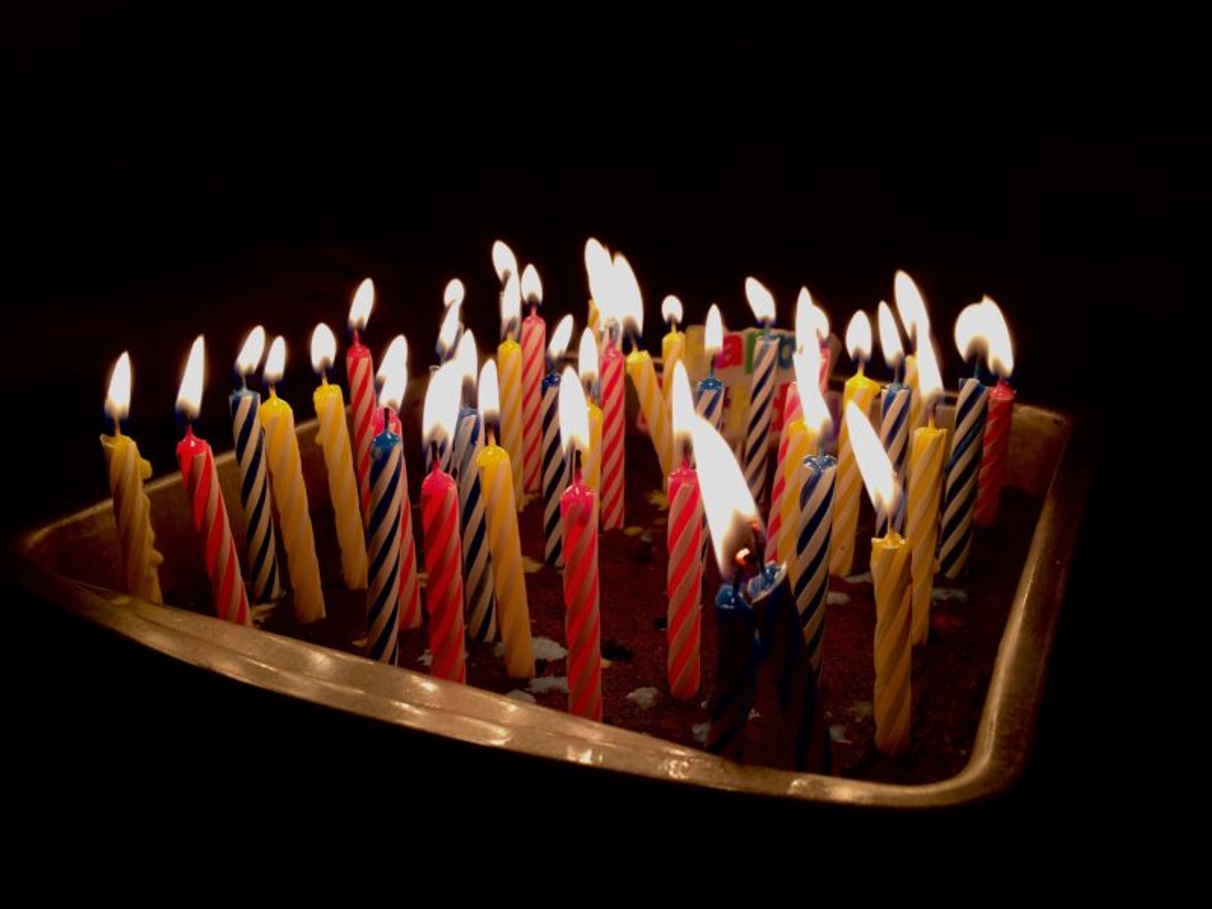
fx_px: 1015
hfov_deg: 61.7
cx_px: 606
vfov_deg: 48.2
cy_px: 454
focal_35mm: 29
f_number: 2.2
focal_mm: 4.15
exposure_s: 1/120
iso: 50
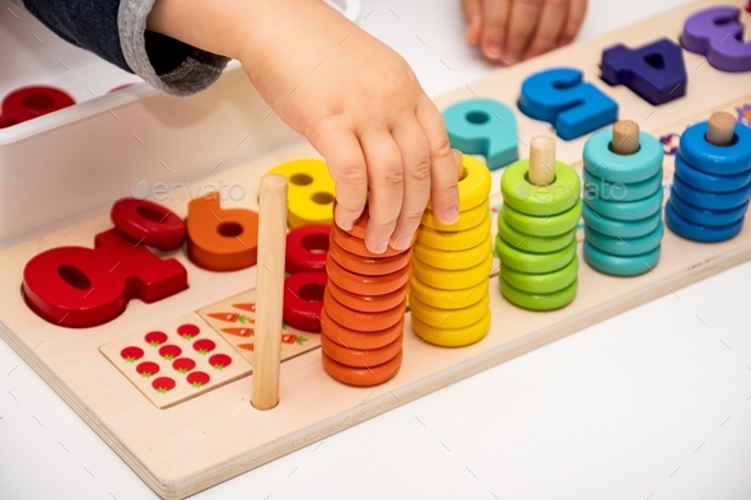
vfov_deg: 9.1
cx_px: 376
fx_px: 3128
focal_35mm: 150
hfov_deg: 13.7
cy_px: 250
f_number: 6.3
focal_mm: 100
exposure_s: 1/250
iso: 160
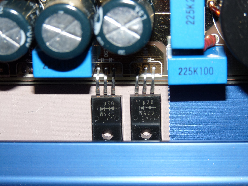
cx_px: 124
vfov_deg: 13.6
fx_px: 781
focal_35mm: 109
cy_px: 93
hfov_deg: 18.0
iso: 100
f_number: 3.6
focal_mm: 19.4
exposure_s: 1/125
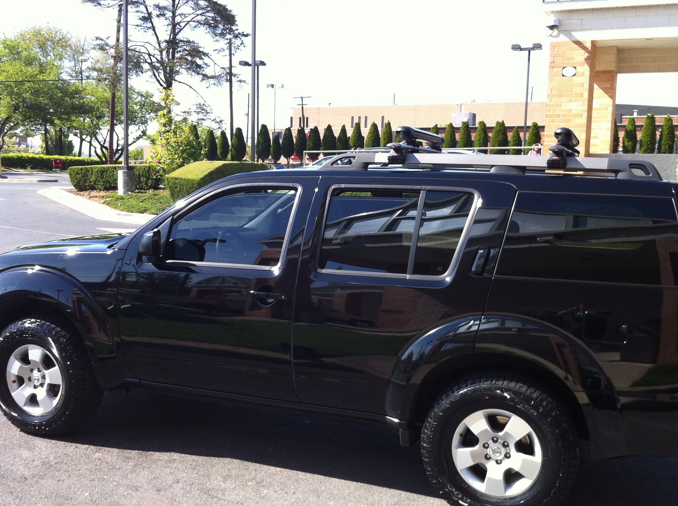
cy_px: 263
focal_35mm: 41
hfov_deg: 45.8
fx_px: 802
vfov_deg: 35.0
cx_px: 347
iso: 80
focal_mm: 3.85
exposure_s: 1/339
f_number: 2.8
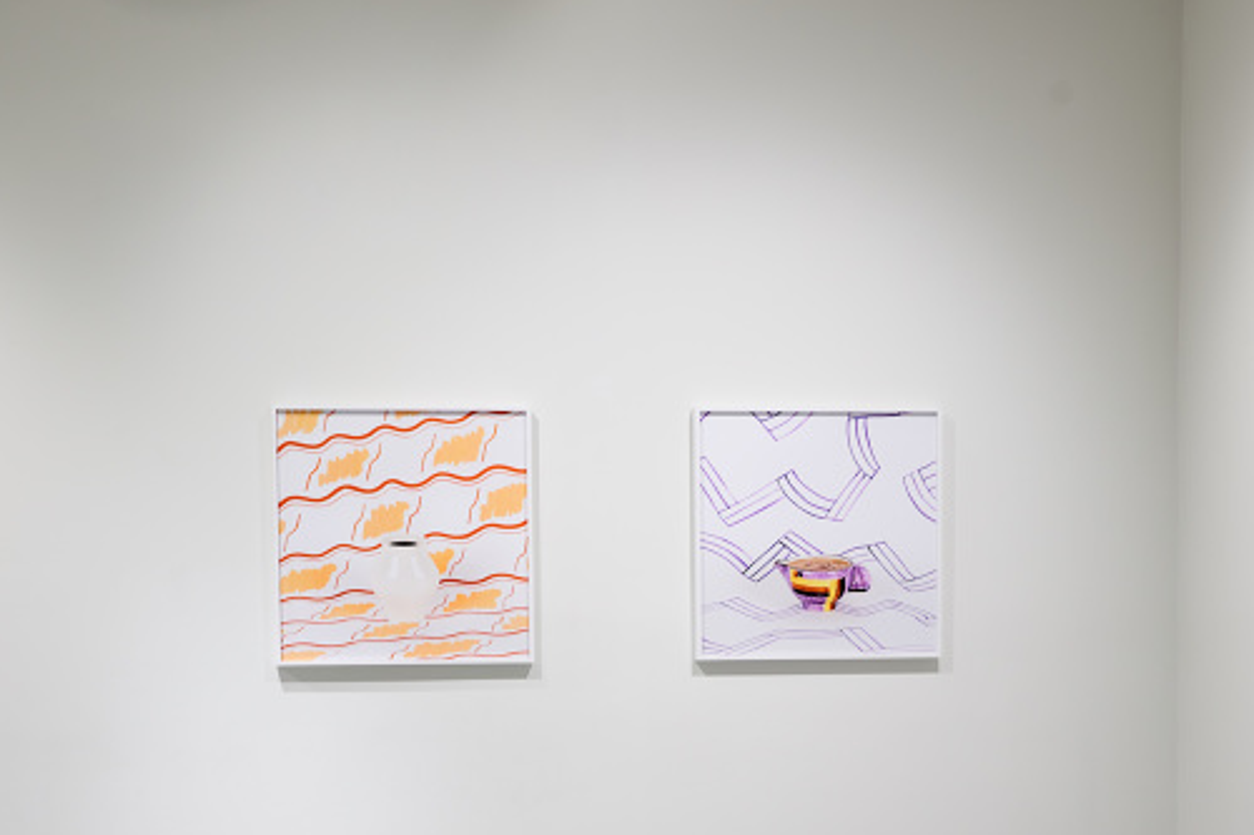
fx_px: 2020
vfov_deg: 22.5
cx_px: 582
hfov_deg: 34.5
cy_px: 816
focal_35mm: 58
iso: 100
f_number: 8
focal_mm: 29
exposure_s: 1/2.5
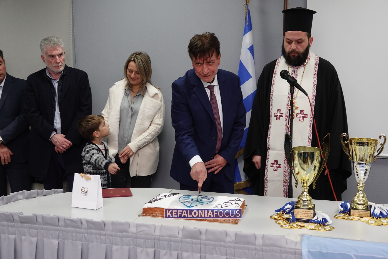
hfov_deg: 44.5
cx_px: 194
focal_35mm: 44
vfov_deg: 30.5
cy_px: 130
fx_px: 474
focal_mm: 16.31
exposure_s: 1/50
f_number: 3.2
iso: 400
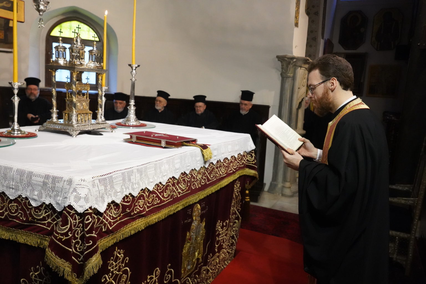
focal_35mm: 29
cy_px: 142
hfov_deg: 63.7
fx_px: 343
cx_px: 213
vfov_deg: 45.0
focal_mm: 29
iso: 16000
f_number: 5.6
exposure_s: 1/320
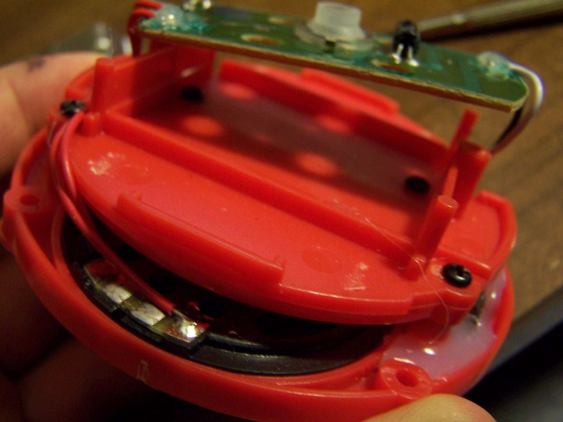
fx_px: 618
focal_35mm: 38
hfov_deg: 49.0
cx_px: 282
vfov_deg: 37.7
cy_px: 211
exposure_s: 1/20
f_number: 2.8
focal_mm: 6.3
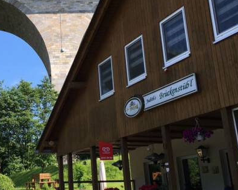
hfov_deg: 33.0
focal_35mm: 55
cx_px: 42
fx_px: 387
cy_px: 79
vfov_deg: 27.6
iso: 25
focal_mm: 4.15
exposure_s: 1/712
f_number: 2.2
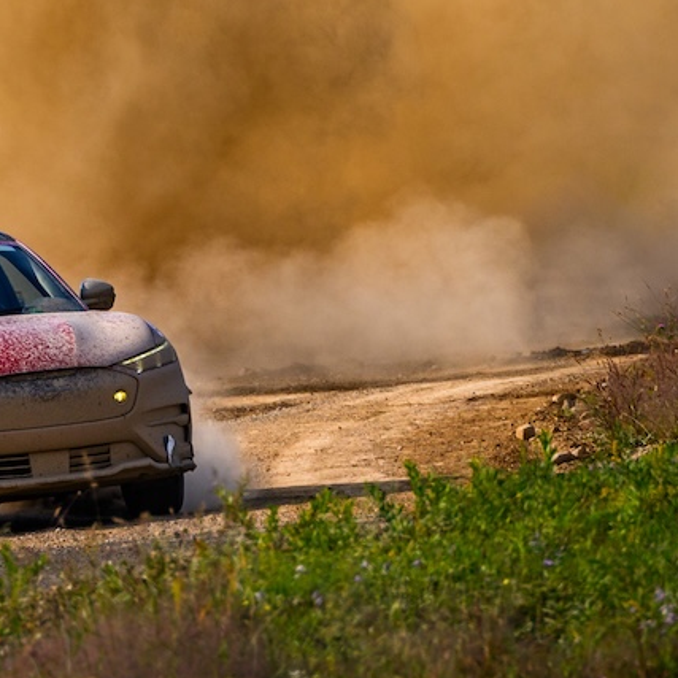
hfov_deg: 1.0
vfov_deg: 1.0
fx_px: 37073
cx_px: -110
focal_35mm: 1673
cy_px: 293
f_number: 4.5
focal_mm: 400
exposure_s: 1/320
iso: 100
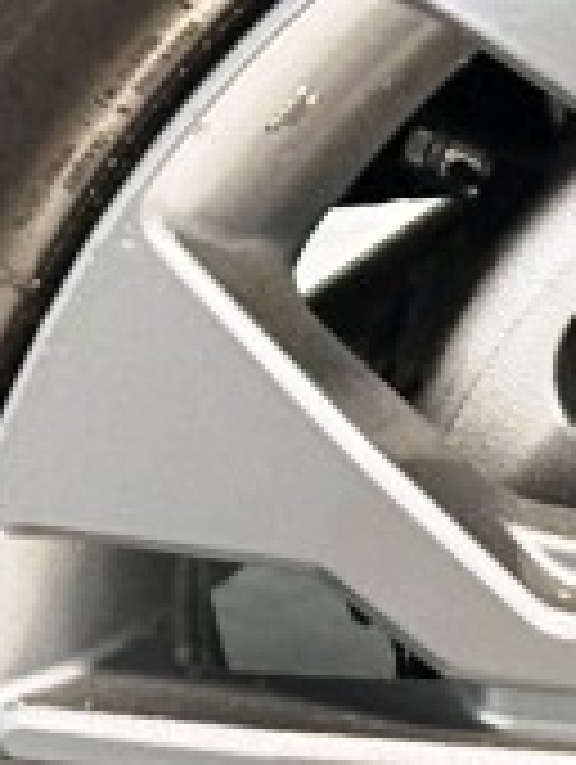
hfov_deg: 5.1
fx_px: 6396
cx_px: 1094
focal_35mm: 289
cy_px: 720
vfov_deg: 6.8
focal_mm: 6.86
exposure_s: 1/24
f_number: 1.78
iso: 640
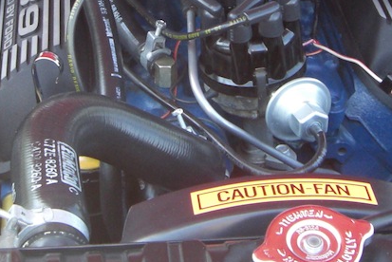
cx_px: 184
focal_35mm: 96
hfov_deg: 21.2
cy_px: -58
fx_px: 1046
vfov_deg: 13.8
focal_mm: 6.2
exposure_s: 1/100
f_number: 2.7
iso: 200
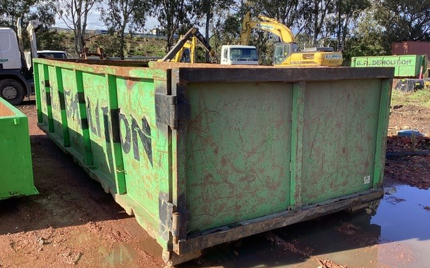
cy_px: 139
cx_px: 215
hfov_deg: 58.1
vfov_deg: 38.3
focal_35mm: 33
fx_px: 387
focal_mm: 3.3
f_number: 2.4
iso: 25
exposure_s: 1/399
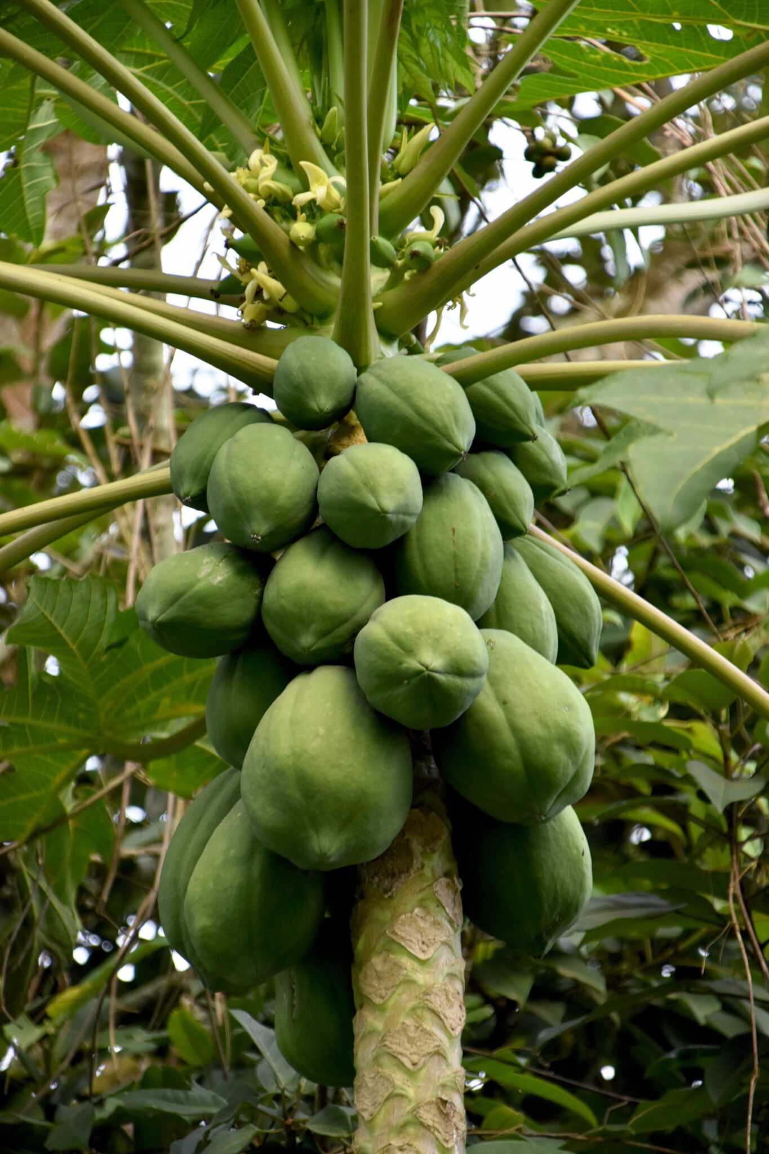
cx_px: 384
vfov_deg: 9.1
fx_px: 7210
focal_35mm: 225
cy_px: 577
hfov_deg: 6.1
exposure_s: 1/250
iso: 720
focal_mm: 150
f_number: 6
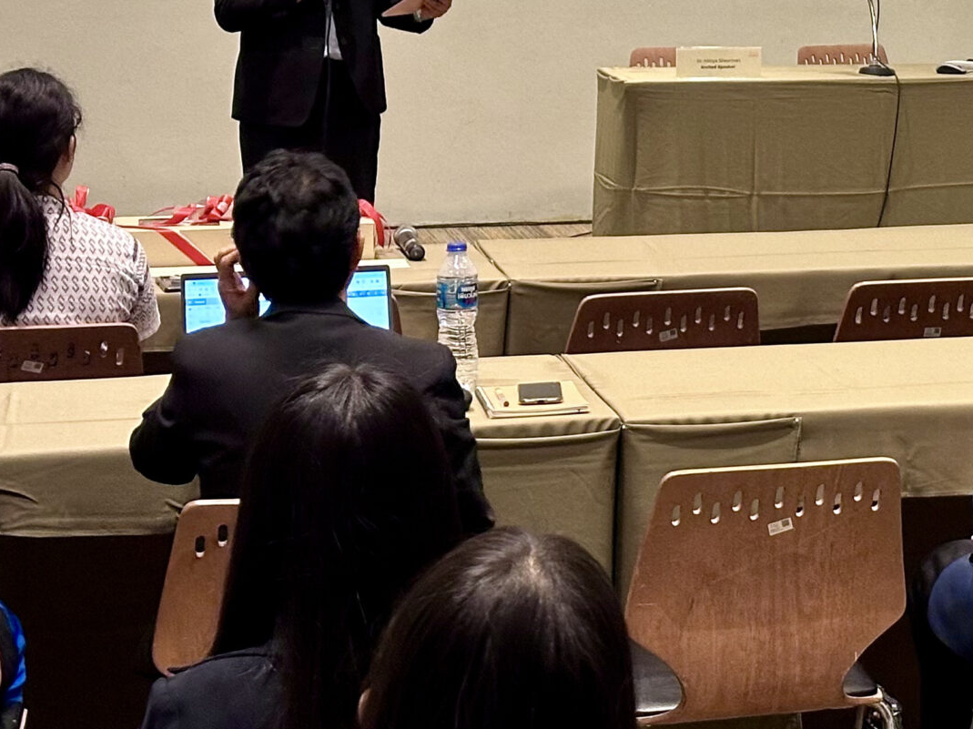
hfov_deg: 16.7
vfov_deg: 12.7
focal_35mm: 115
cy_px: -7
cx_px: 1022
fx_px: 3231
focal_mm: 6.86
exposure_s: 1/50
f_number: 1.78
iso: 250
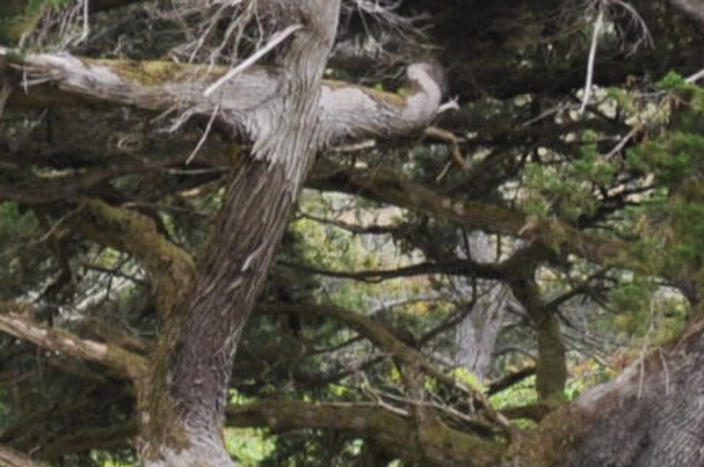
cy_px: 534
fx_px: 10095
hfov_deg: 4.0
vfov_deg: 2.6
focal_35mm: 517
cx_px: 1199
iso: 400
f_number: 5
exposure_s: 1/125
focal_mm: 58
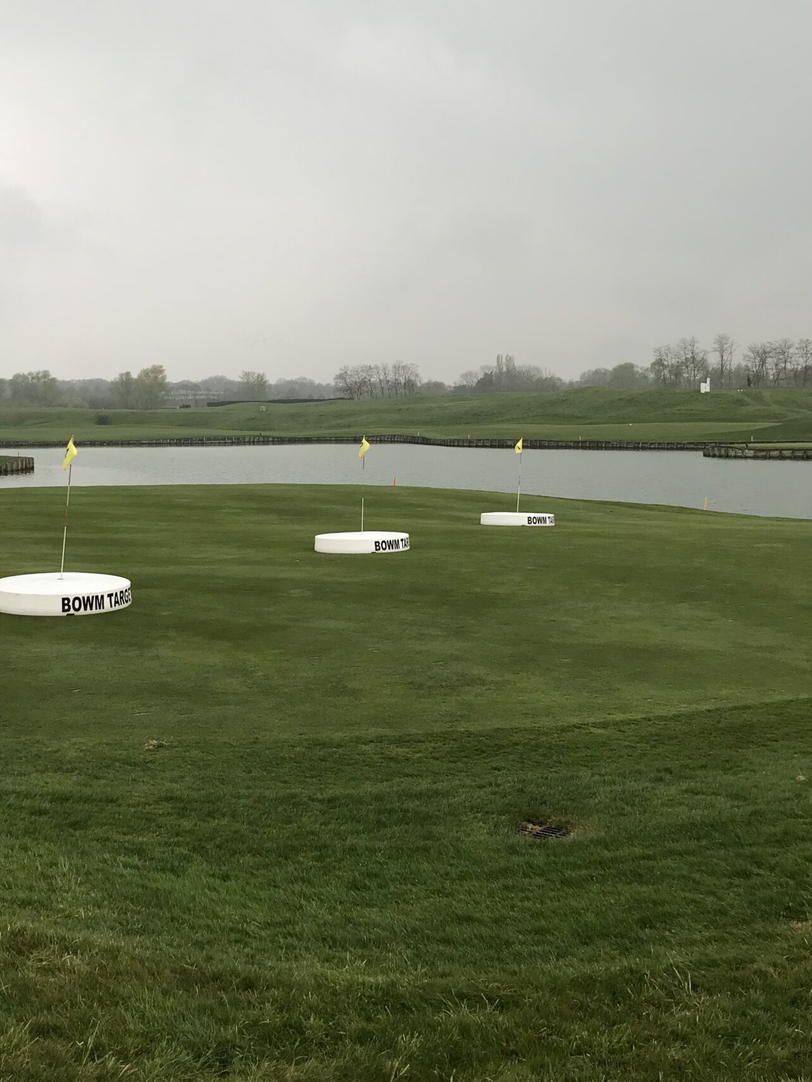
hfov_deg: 34.2
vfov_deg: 44.6
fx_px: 1314
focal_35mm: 42
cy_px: 450
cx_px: 314
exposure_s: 1/172
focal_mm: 3.99
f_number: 1.8
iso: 20
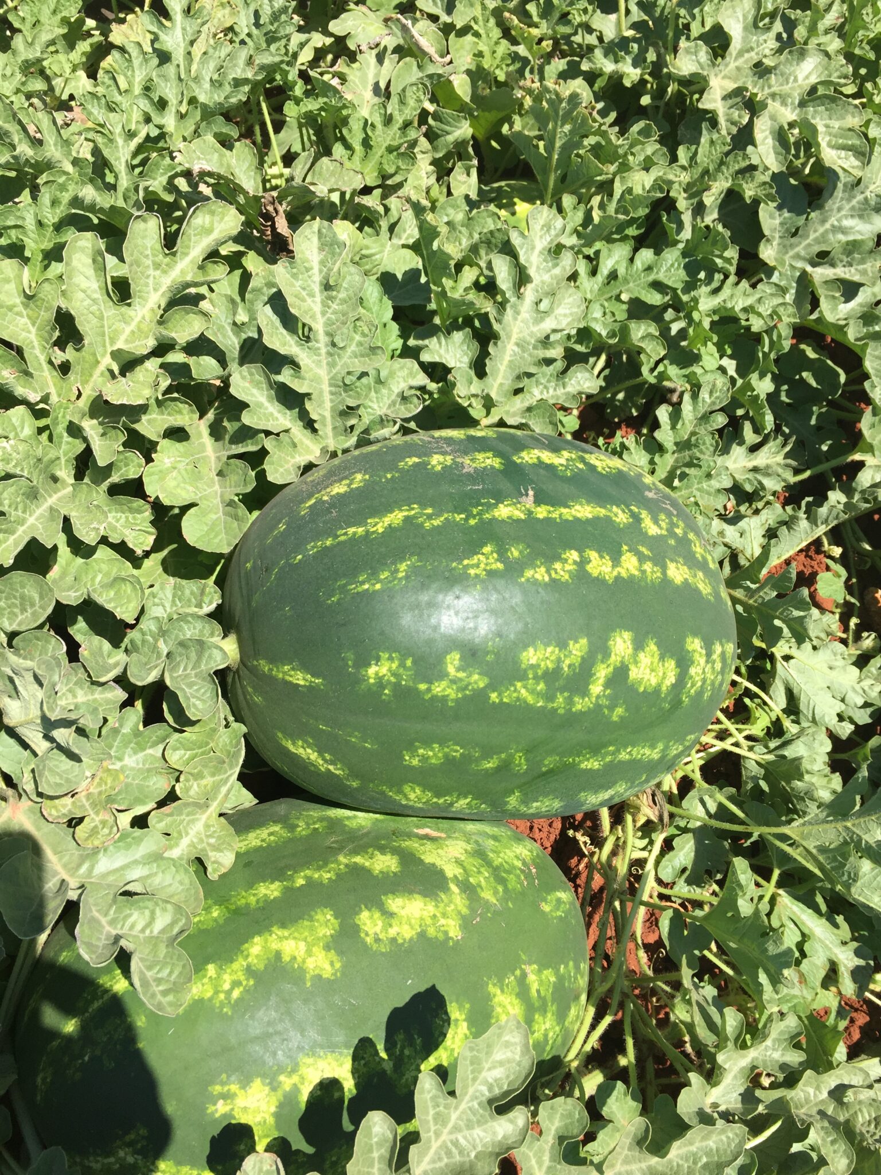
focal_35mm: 29
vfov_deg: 61.7
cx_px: 440
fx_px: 984
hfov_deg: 48.2
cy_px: 588
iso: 32
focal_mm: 4.15
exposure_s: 1/1522
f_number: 2.2
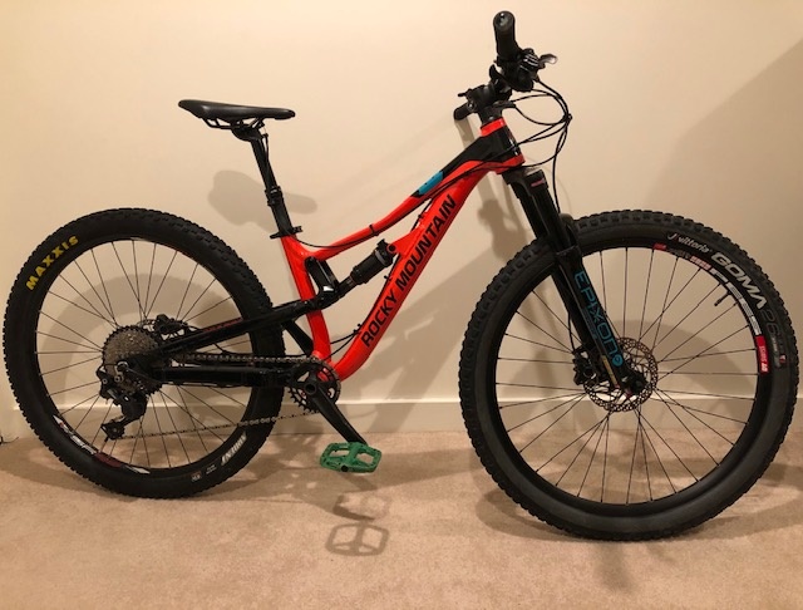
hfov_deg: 63.2
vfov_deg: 50.1
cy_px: 305
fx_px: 652
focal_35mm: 28
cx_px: 402
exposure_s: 1/15
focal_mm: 3.99
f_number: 1.8
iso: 80
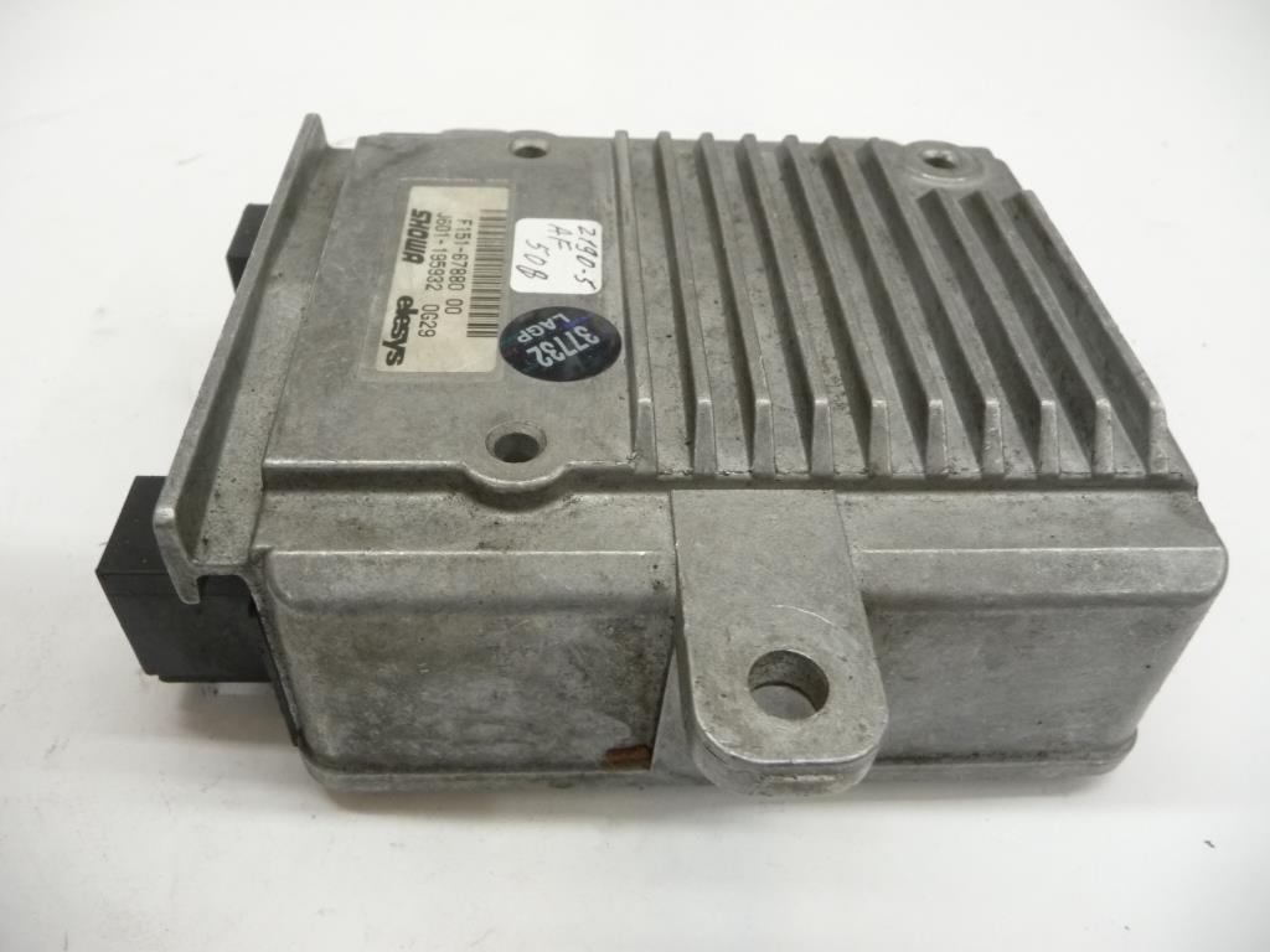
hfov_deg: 63.4
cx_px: 635
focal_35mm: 28
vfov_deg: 49.7
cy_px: 476
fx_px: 1027
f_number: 3.3
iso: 320
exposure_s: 1/30
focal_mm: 4.7
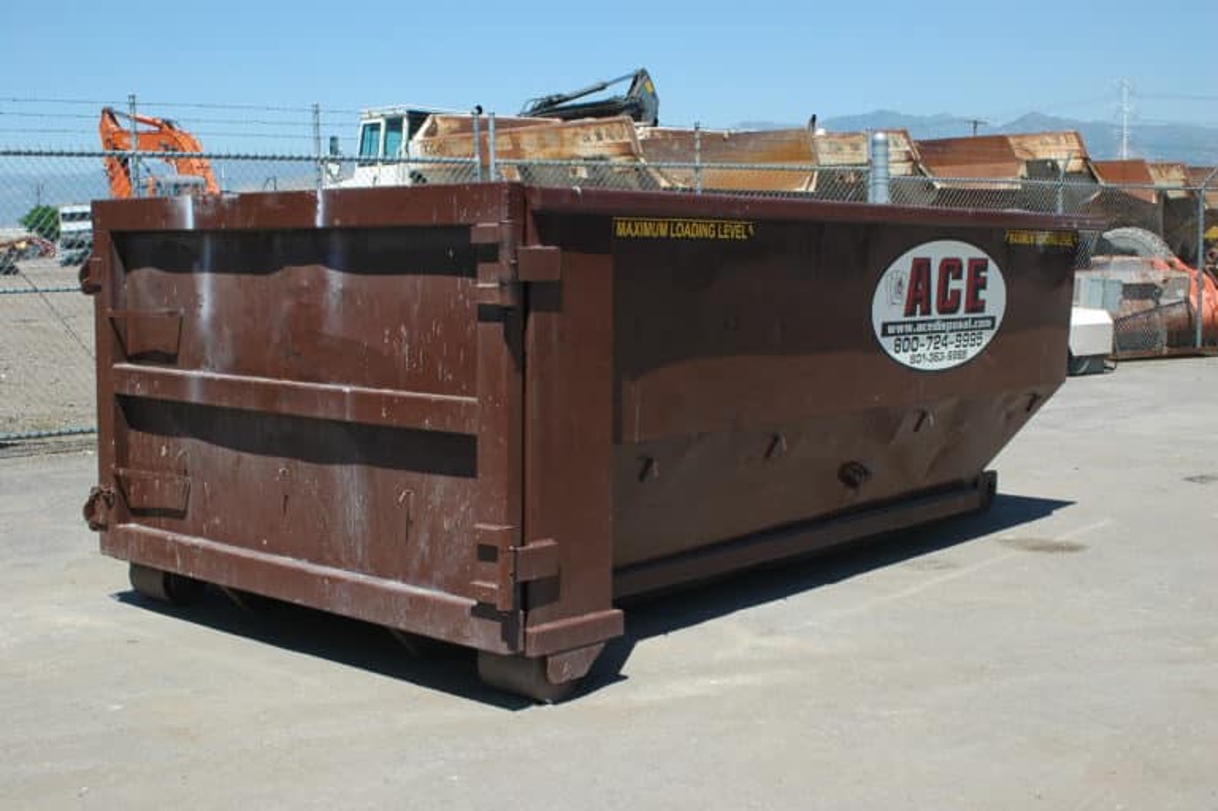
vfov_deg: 28.0
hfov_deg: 41.1
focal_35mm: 48
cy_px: 406
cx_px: 609
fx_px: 1623
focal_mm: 32
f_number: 10
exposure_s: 1/200
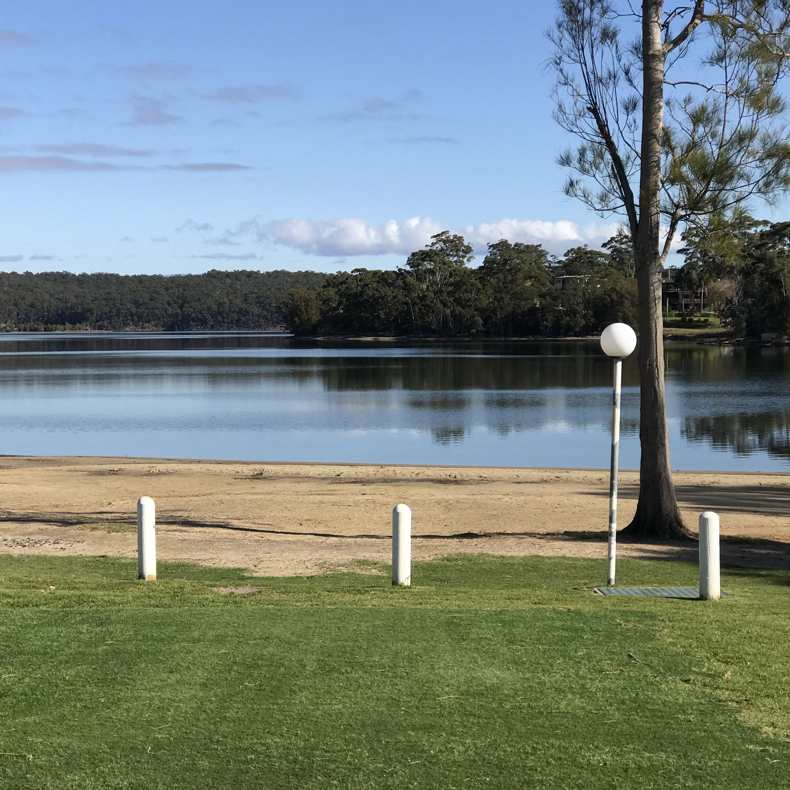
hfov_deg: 23.9
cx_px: 283
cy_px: 395
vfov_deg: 24.0
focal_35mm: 72
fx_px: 1859
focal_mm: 6.6
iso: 20
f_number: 2.8
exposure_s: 1/921
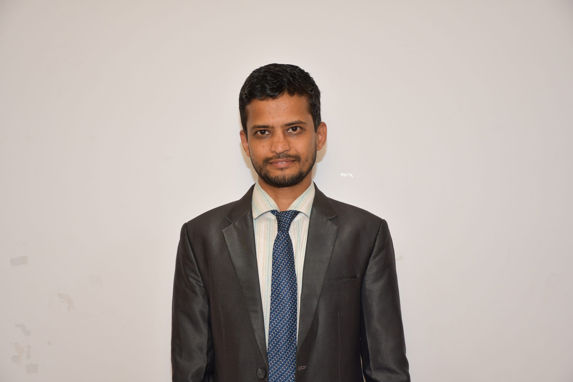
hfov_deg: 27.0
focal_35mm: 75
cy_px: 191
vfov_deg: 18.2
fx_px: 1194
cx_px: 286
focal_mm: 50
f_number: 4.8
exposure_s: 1/60
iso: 500
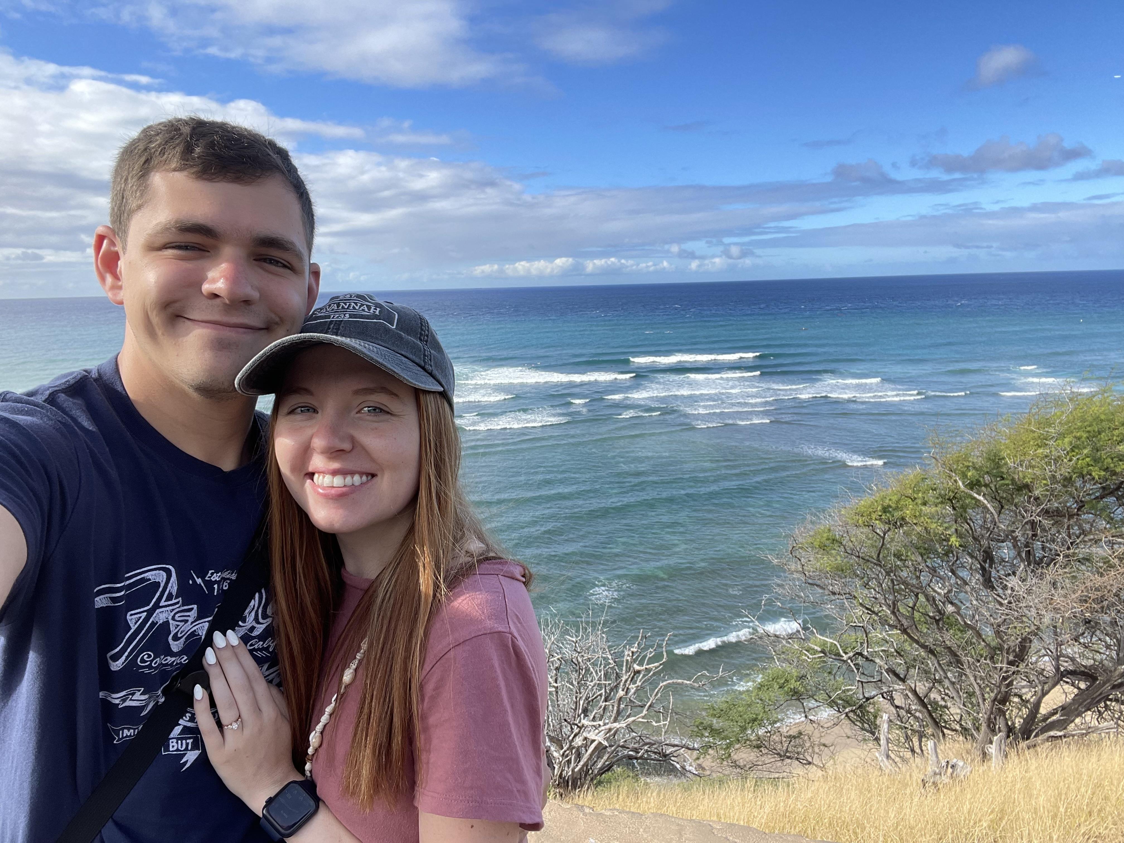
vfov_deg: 58.9
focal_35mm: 23
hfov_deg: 73.9
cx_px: 562
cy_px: 422
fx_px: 747
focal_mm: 2.71
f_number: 2.2
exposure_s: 1/487
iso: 25
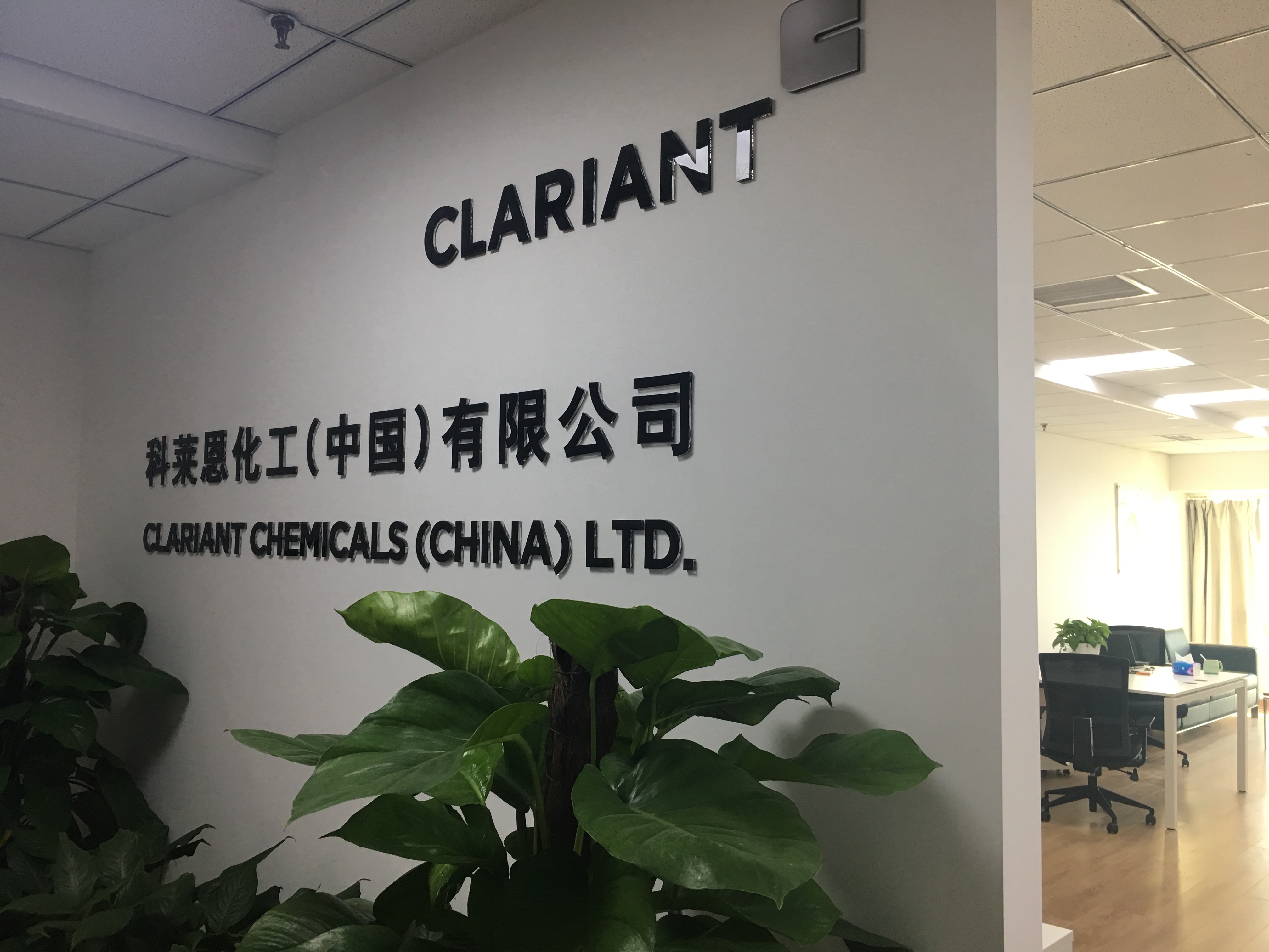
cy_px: 476
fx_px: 1063
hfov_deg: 61.7
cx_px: 634
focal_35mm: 29
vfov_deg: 48.2
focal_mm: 4.15
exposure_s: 1/17
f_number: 2.2
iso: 40
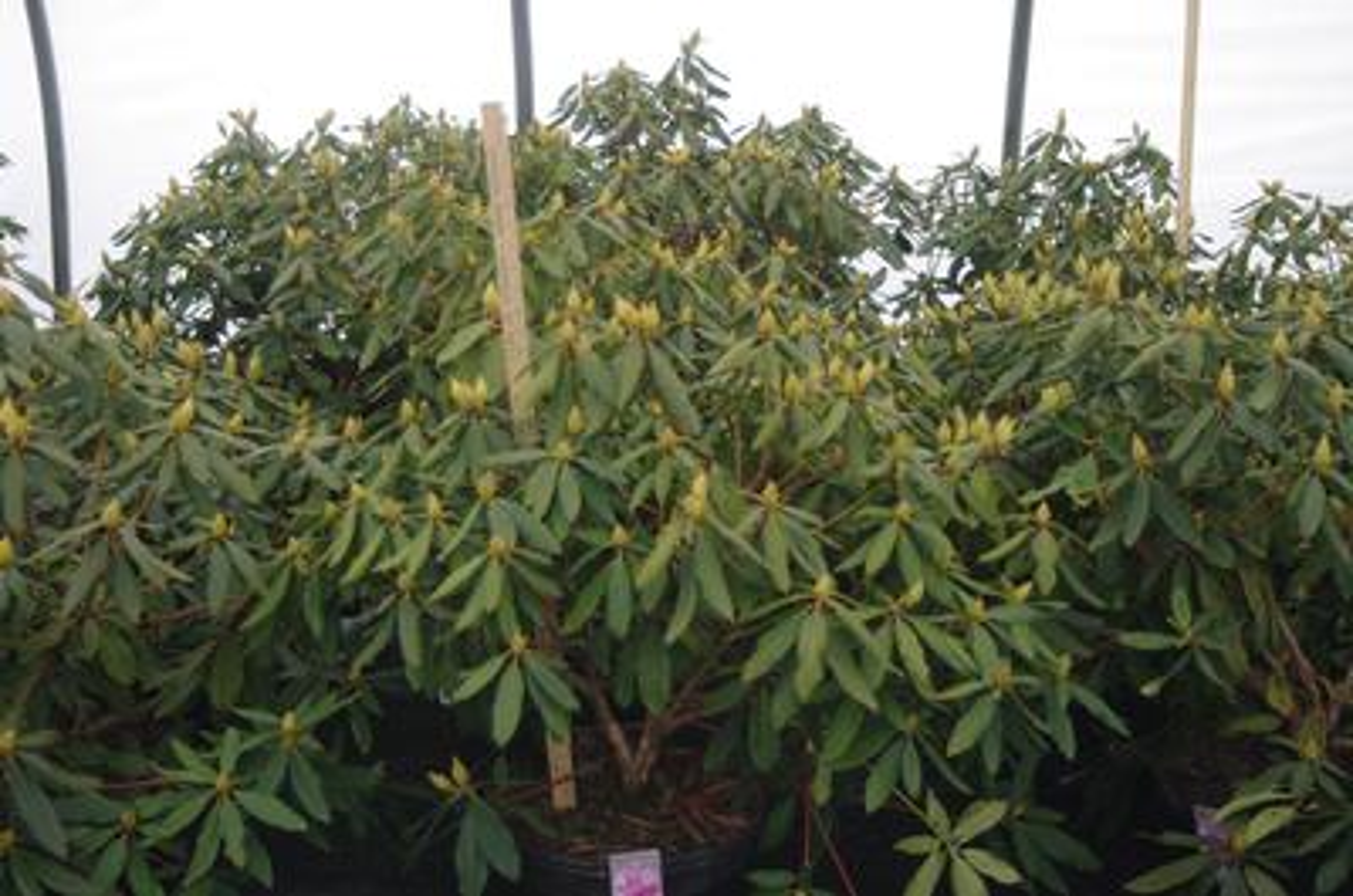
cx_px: 676
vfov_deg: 22.5
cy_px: 448
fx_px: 2250
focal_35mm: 60
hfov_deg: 33.5
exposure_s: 1/50
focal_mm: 40
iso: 100
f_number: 4
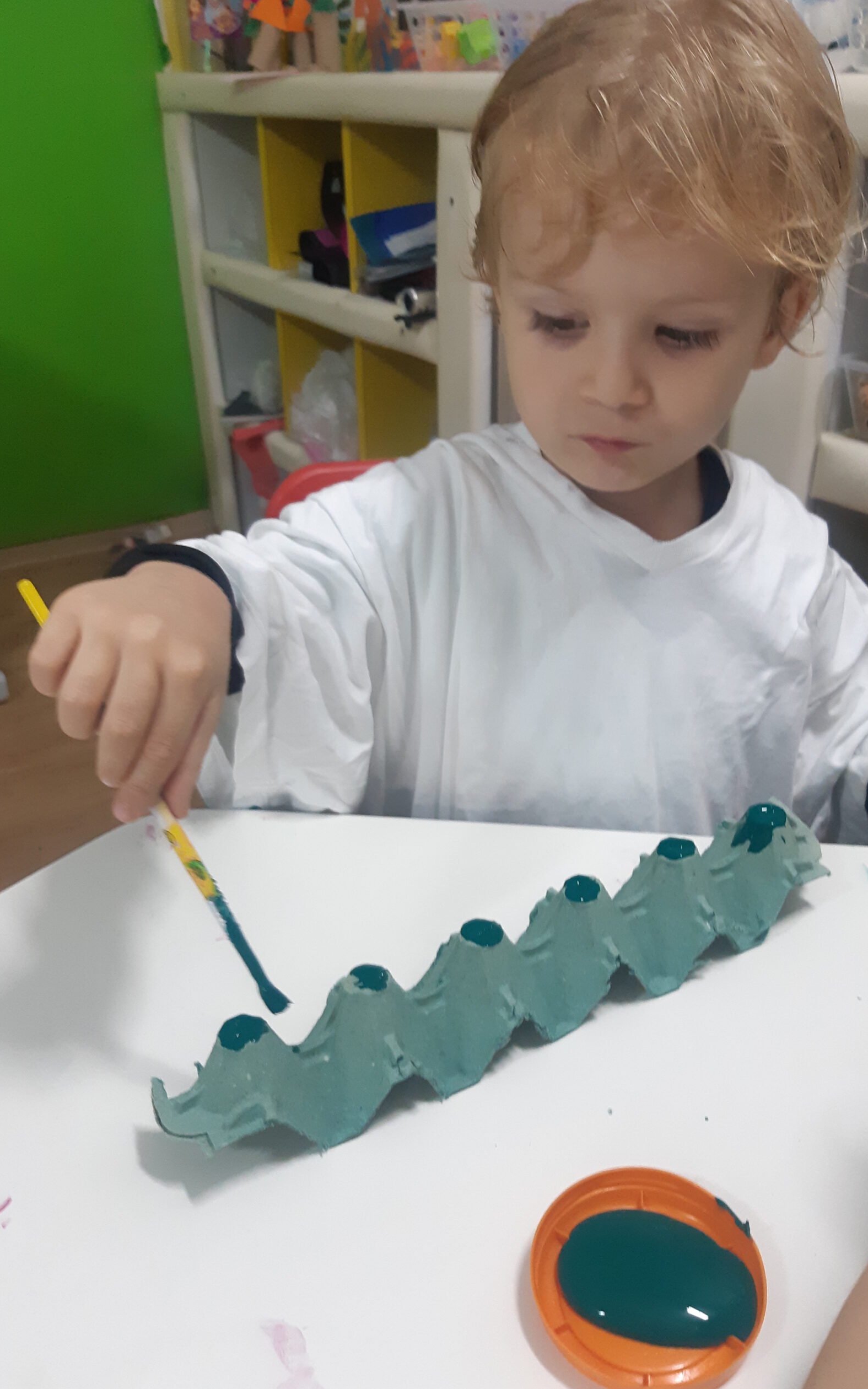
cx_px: 476
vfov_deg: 66.5
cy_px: 687
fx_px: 1060
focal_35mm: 28
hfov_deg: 44.5
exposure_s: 1/40
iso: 250
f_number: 1.7
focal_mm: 3.93
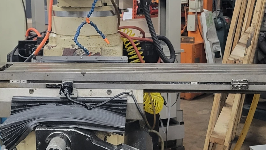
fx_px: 480
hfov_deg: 30.8
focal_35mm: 68
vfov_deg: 17.7
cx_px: 96
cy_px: 70
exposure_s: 1/39
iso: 400
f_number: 1.8
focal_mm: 5.4
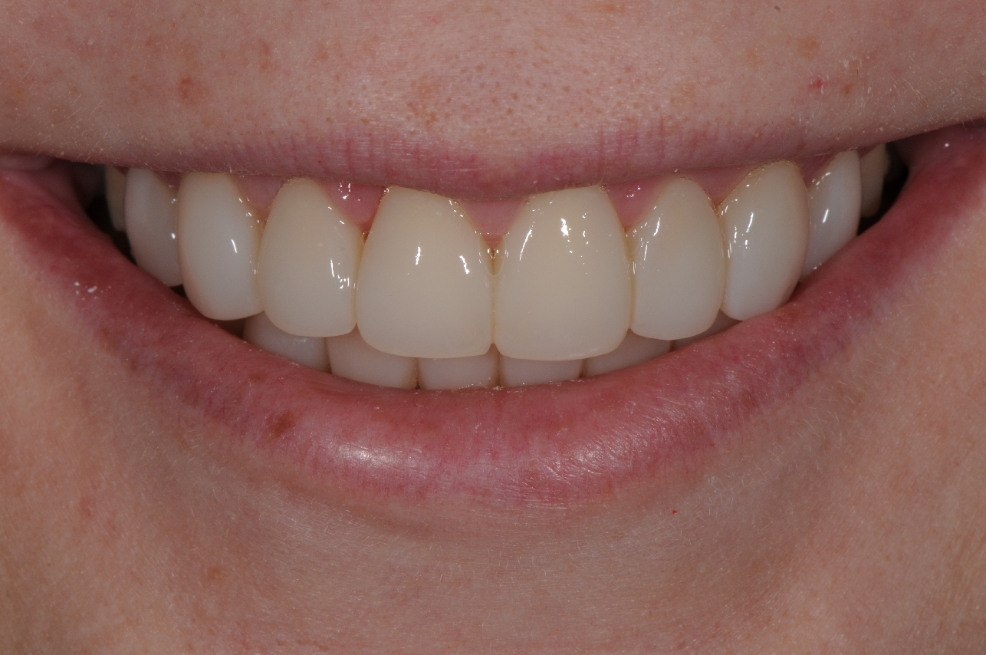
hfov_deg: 13.1
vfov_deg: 8.7
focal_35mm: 158
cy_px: 328
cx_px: 493
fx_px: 4308
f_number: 29
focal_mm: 105
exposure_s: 1/60
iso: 200
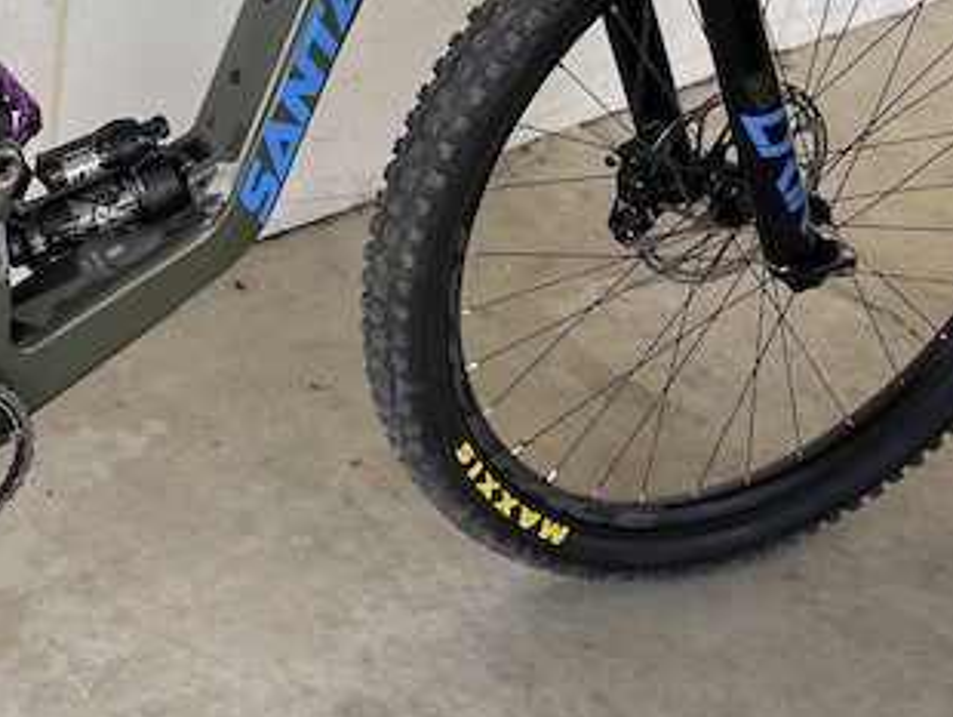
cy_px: 80
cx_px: -31
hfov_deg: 27.1
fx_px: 1846
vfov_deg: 21.5
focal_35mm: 67
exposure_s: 1/342
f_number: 1.6
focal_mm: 4.2
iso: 32
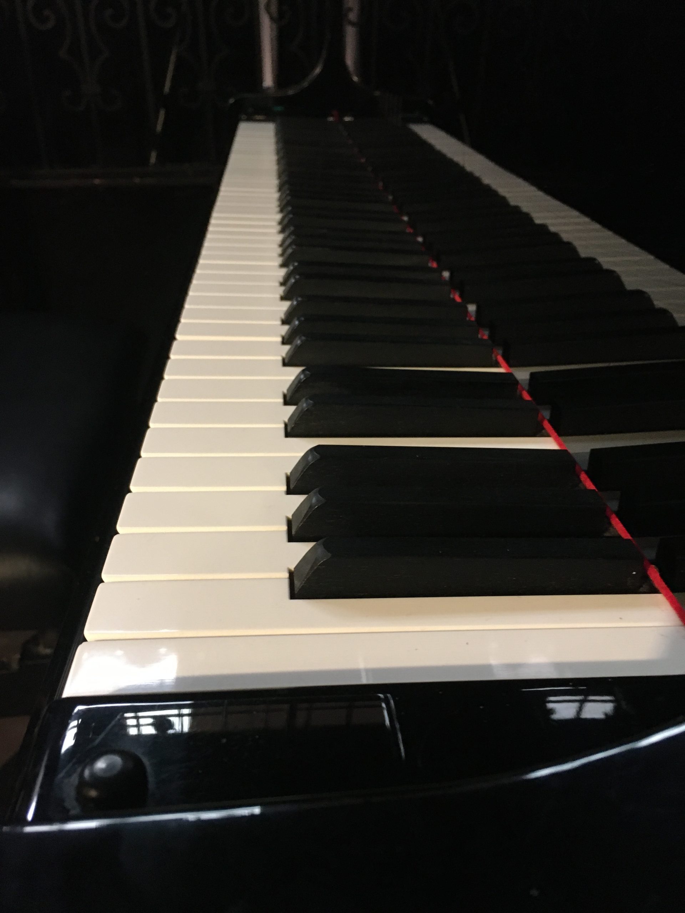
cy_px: 456
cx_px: 342
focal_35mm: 29
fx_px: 765
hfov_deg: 48.2
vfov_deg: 61.7
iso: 200
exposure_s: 1/15
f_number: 2.2
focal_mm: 4.15
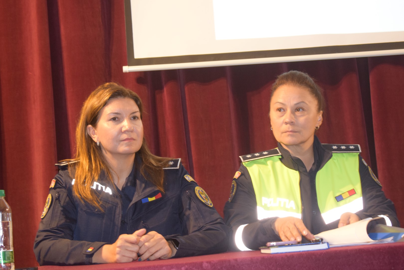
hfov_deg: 24.6
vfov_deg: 16.6
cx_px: 202
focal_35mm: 82
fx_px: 926
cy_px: 135
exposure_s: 1/60
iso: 1800
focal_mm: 55
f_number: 5.6
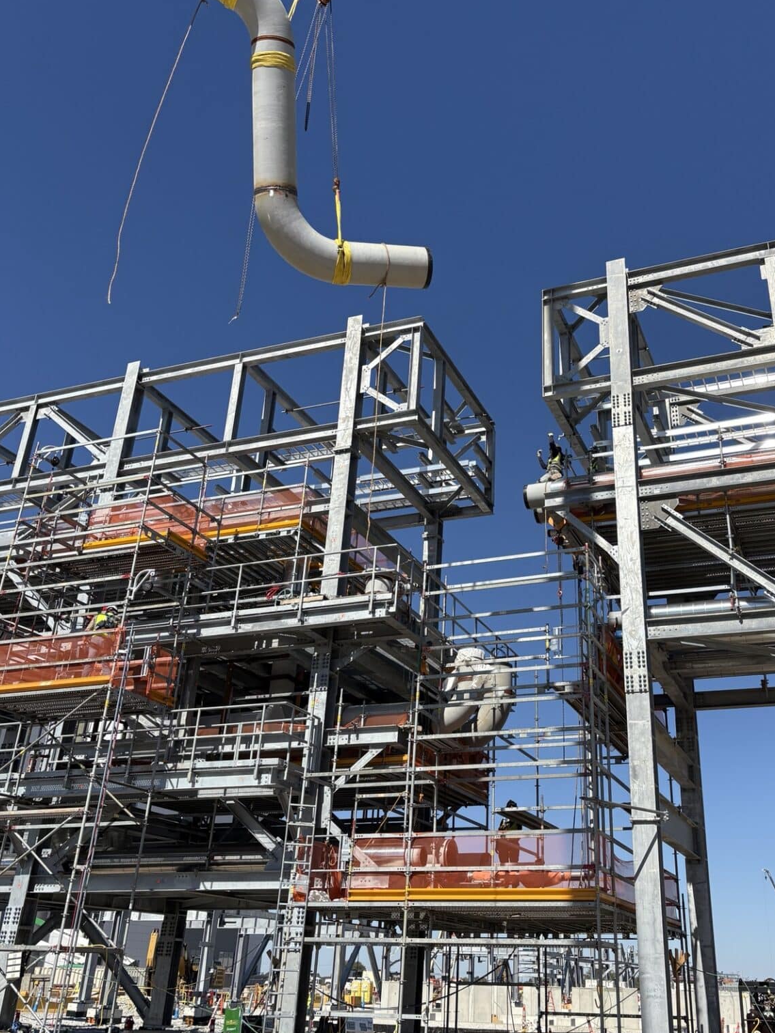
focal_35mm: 33
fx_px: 985
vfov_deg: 55.3
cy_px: 479
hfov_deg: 42.7
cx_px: 479
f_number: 1.6
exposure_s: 1/6993
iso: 64
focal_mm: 5.96
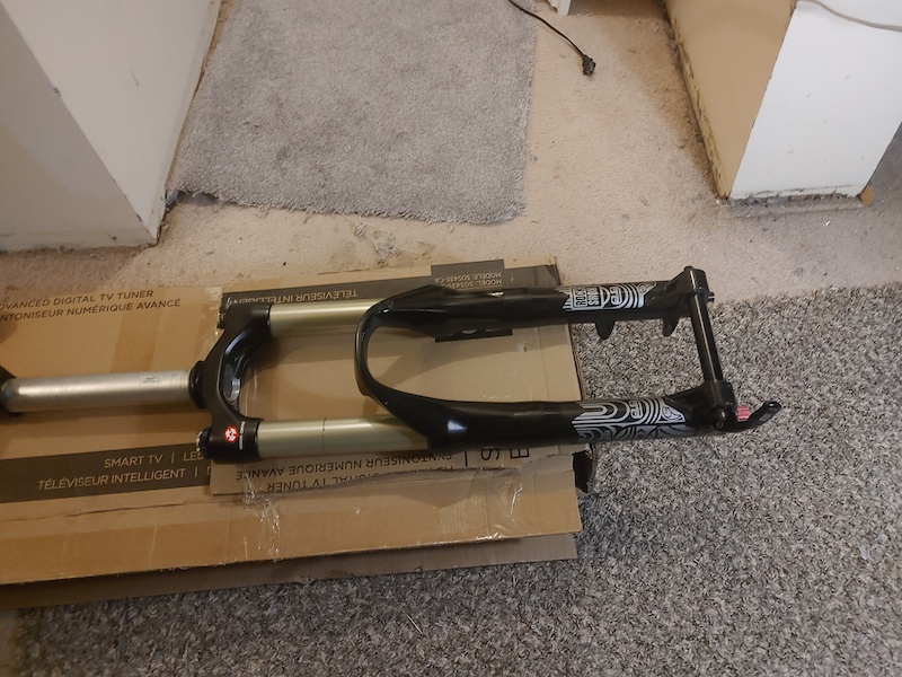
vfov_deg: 53.1
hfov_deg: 67.3
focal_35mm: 26
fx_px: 677
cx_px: 451
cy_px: 338
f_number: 1.8
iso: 550
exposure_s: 1/40
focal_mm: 4.36
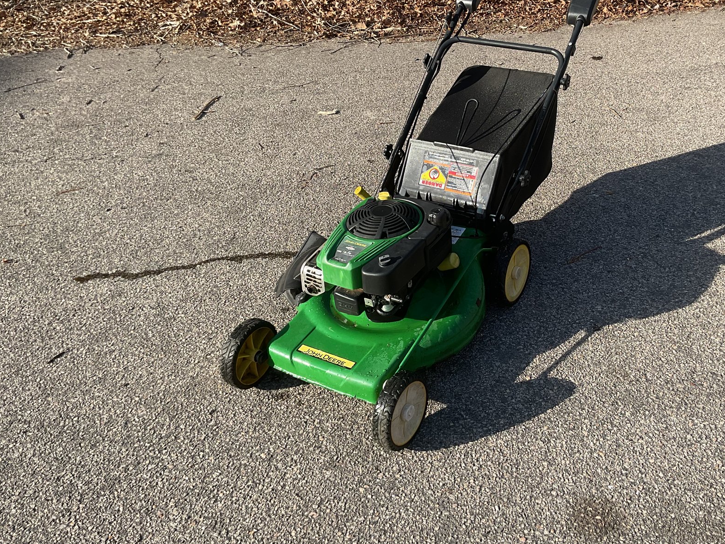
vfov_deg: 38.4
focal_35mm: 37
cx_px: 450
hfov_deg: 49.7
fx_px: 775
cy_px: 203
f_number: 1.8
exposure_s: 1/666
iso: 16
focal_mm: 3
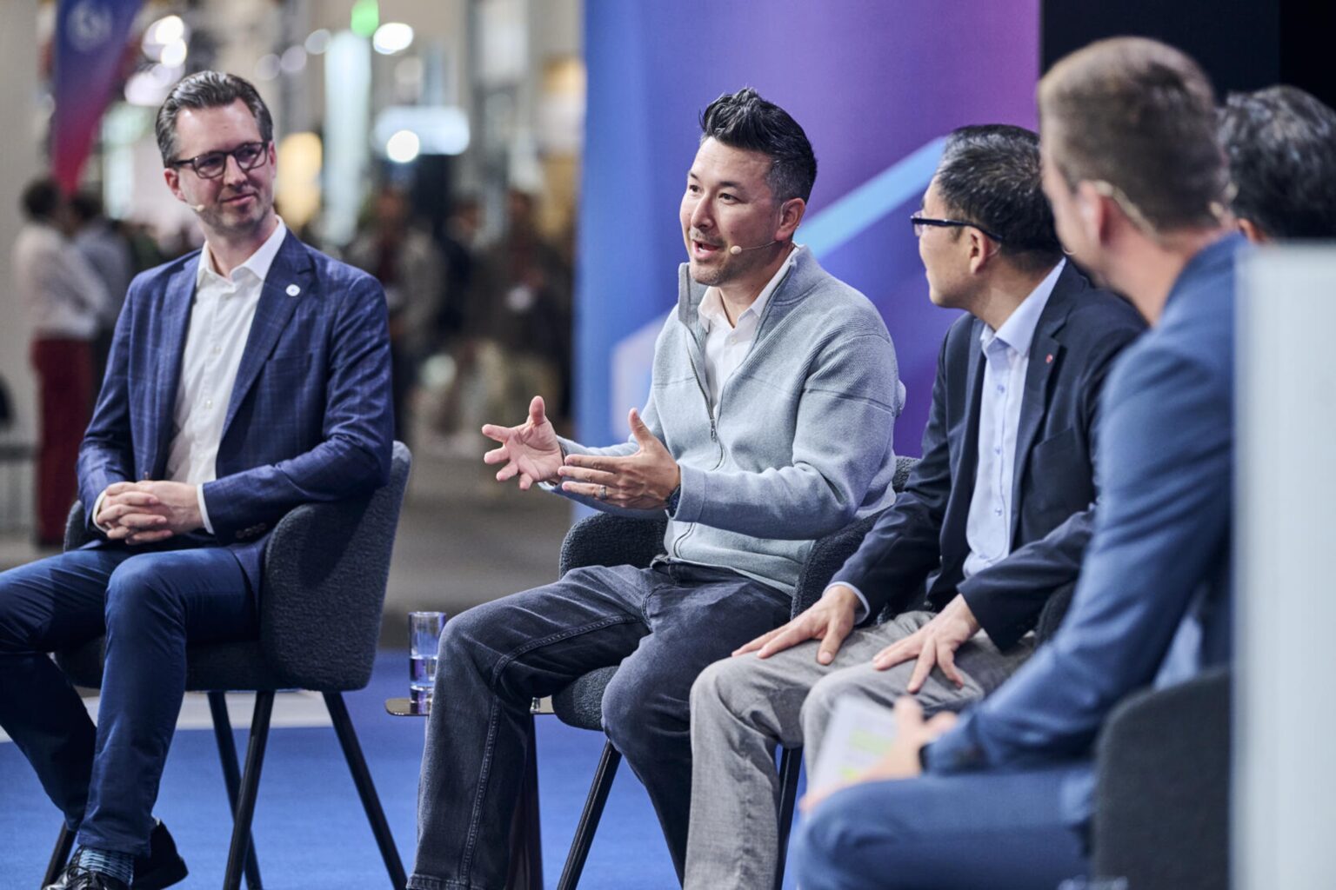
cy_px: 445
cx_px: 668
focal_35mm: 150
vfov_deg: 9.1
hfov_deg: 13.7
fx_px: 5566
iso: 1250
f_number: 2.8
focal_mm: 150
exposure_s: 1/320
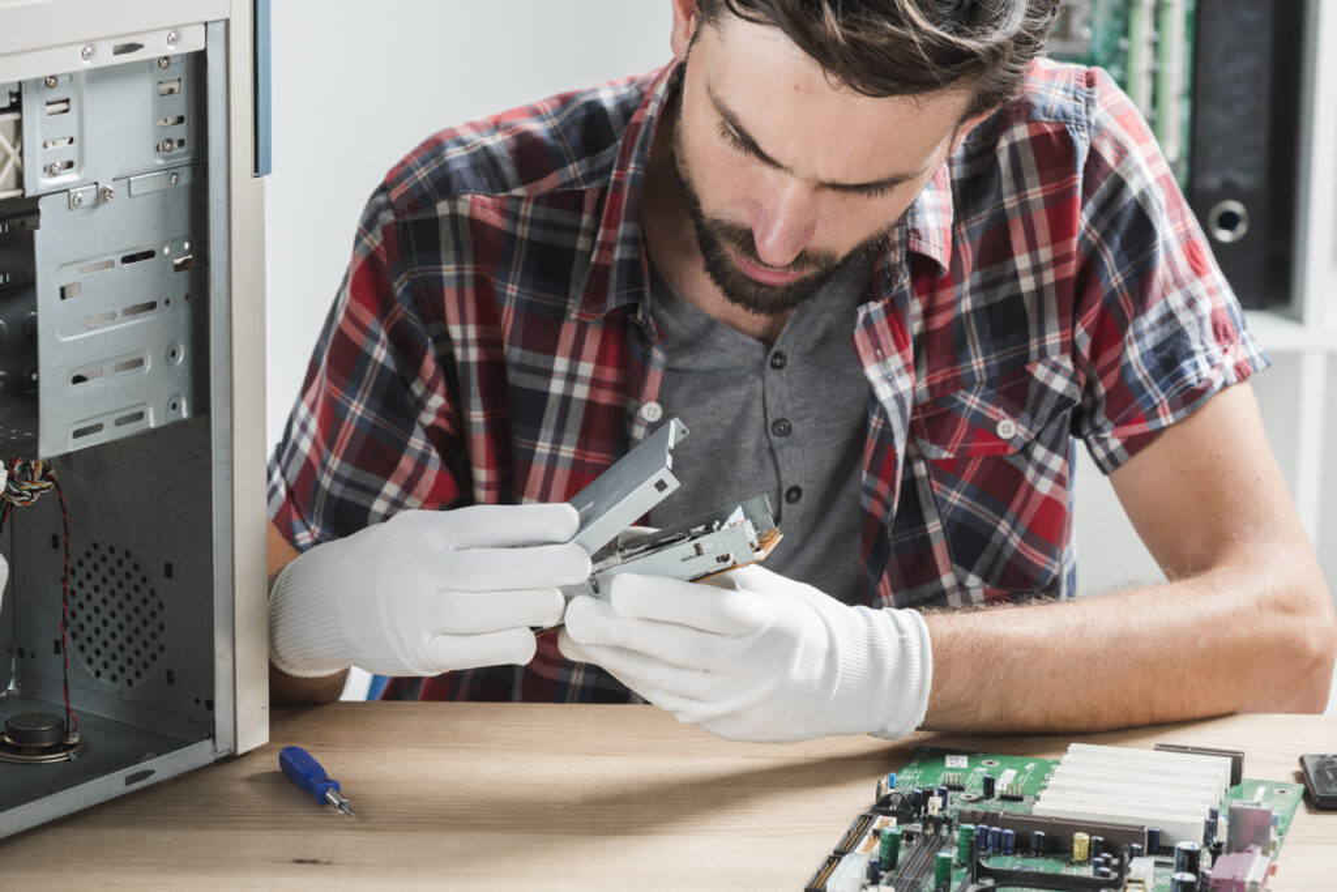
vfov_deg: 13.0
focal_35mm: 105
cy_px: 446
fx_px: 3900
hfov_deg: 19.5
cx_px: 668
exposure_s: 1/160
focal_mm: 105
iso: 160
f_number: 8
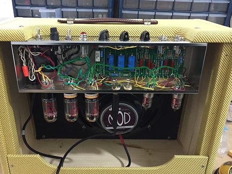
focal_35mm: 33
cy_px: 96
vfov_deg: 42.9
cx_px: 106
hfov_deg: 55.3
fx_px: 221
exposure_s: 1/30
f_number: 2.2
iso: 250
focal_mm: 4.15
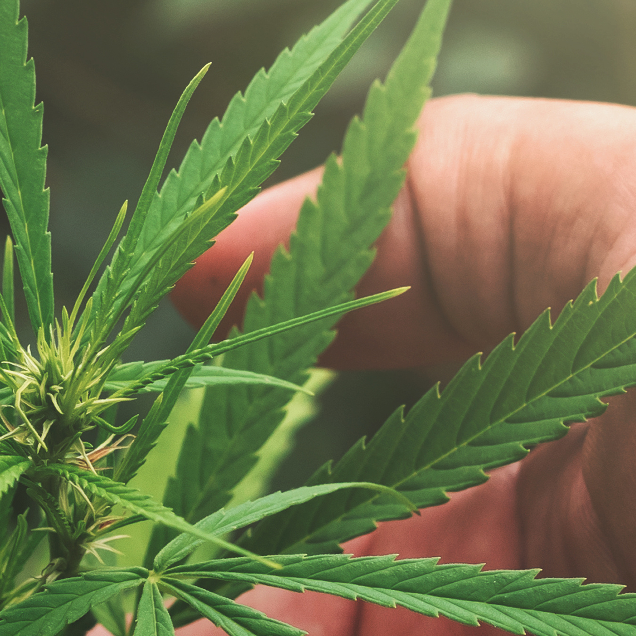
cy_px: 369
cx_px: 249
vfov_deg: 9.3
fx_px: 3929
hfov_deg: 9.3
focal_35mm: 189
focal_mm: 50
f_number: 6.3
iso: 800
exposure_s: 1/1000
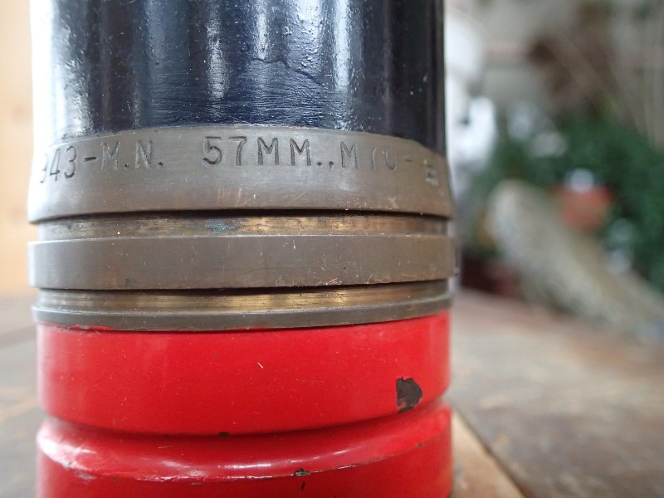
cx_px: 332
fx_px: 575
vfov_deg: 46.8
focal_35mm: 30
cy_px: 249
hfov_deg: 60.0
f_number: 2.3
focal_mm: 5.5
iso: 640
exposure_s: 1/125
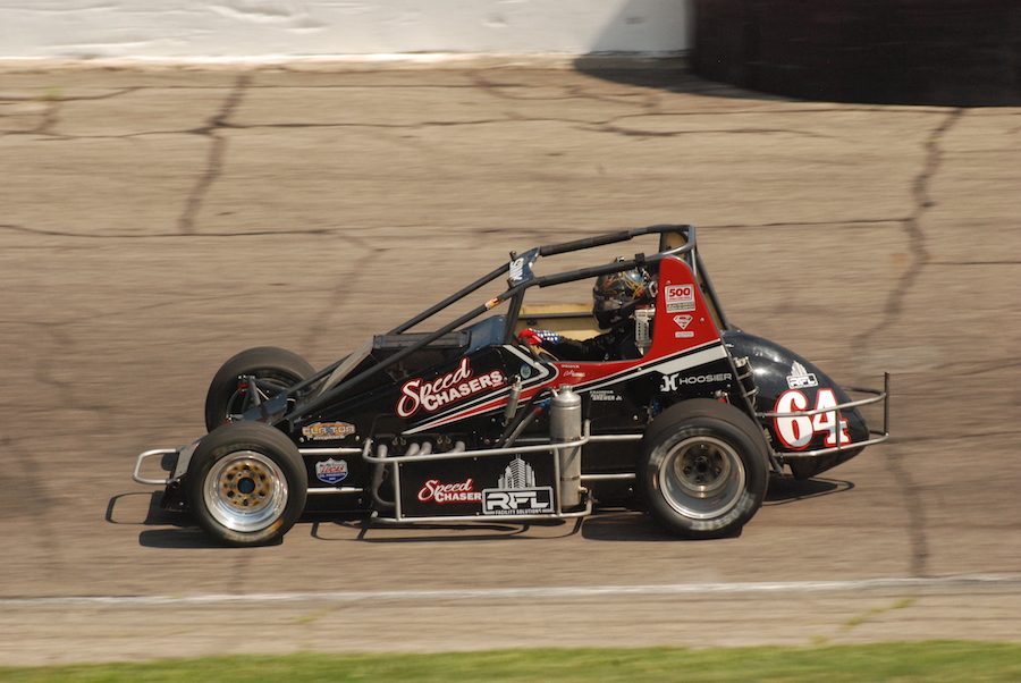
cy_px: 342
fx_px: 6174
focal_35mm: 218
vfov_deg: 6.3
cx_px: 510
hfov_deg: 9.5
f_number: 14
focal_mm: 145
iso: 500
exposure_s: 1/320
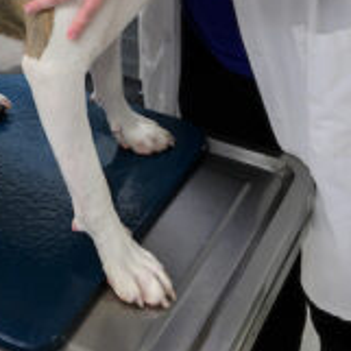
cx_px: 37
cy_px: -100
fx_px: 872
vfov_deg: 20.8
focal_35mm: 76
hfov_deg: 22.2
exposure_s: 1/200
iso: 1000
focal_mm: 20
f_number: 4
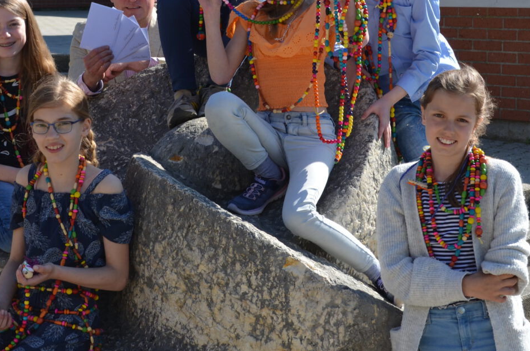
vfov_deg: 15.8
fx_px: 1260
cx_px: 255
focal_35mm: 86
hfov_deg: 23.7
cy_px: 89
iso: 180
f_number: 8
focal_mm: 35
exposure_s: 1/250
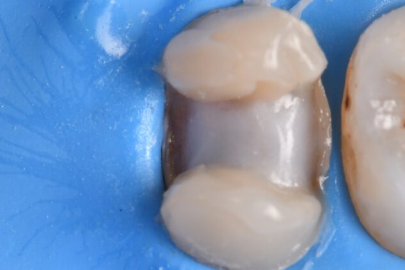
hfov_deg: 8.1
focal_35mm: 254
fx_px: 2857
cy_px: 161
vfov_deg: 5.4
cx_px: 251
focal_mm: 105
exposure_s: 1/160
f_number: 32
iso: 200
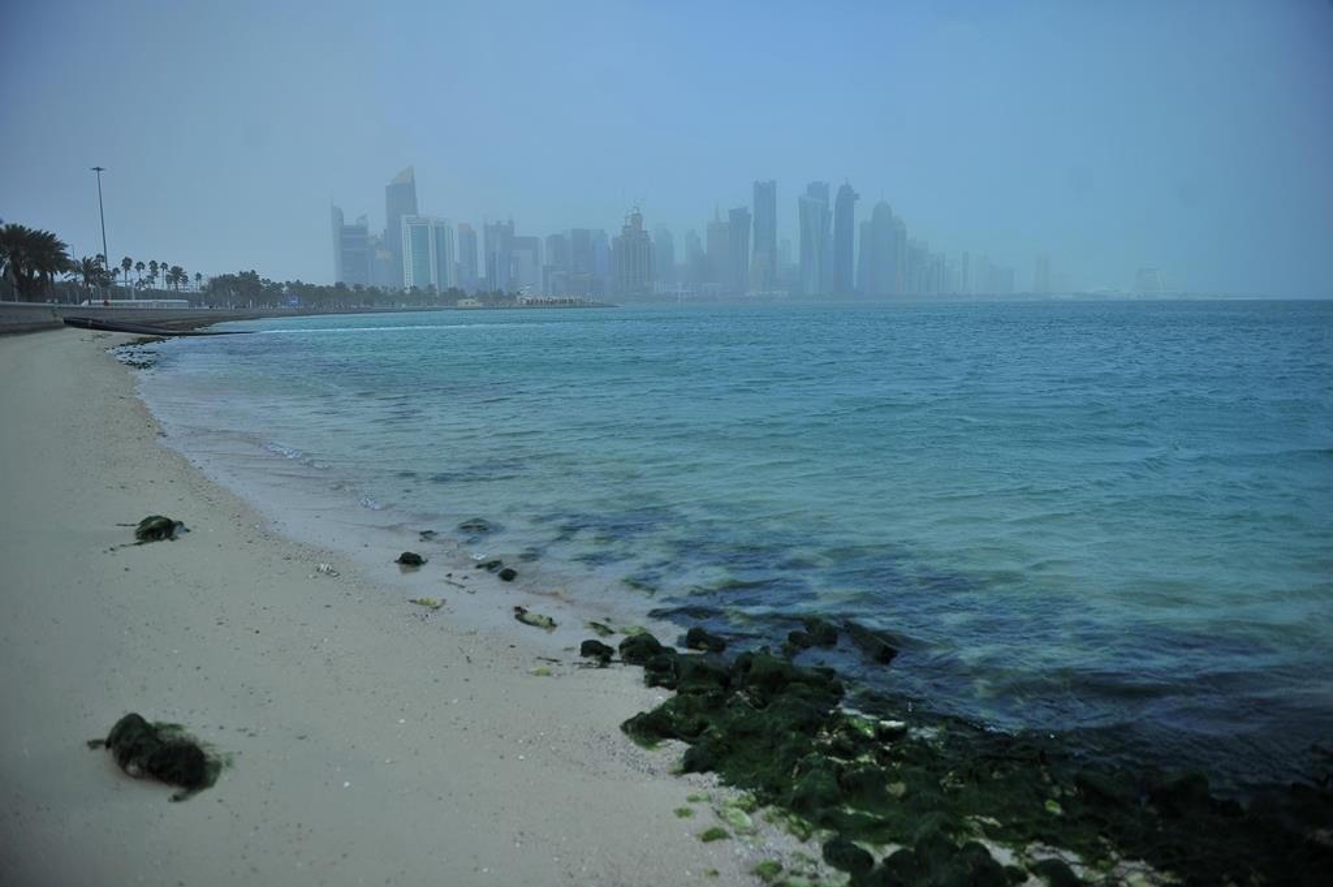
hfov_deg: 73.8
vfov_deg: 53.1
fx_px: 888
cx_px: 666
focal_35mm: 24
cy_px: 444
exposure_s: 1/4000
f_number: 2.8
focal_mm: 24
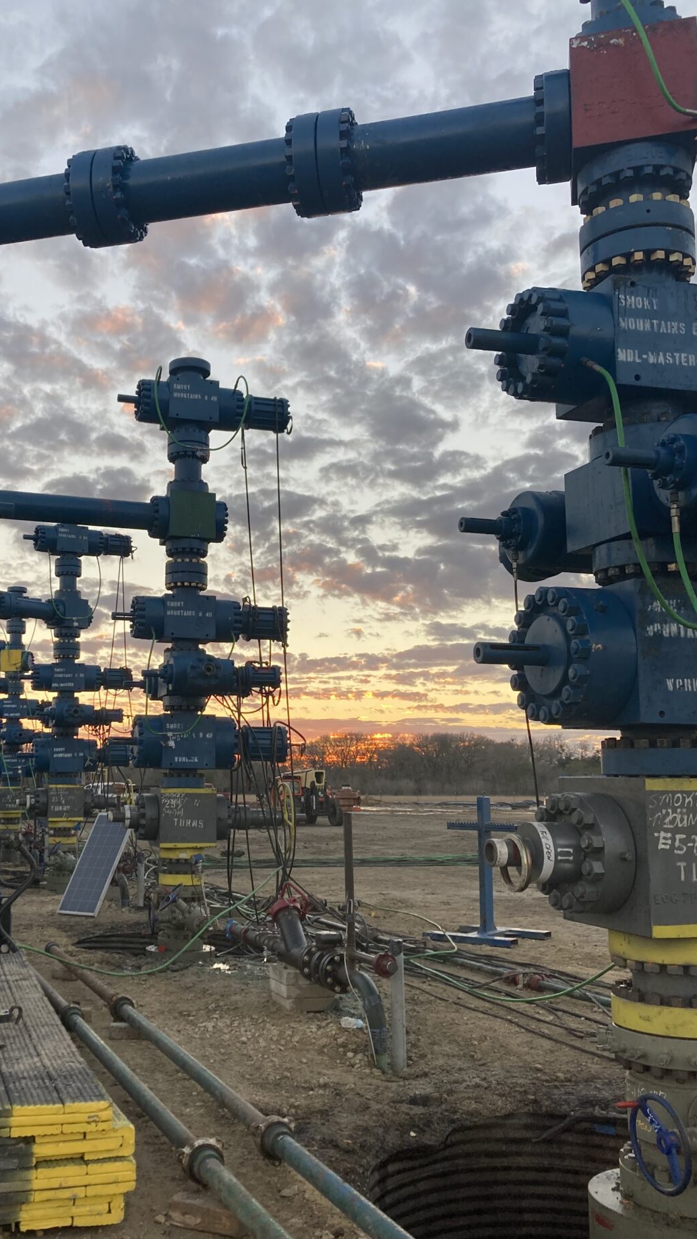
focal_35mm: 34
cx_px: 198
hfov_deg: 34.1
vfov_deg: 58.0
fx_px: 1117
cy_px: 623
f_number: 1.8
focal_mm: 3.99
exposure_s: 1/121
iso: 32
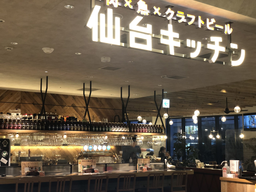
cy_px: 96
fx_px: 385
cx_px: 128
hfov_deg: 36.8
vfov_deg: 28.0
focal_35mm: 52
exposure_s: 1/25
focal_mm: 6
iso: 125
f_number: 2.4
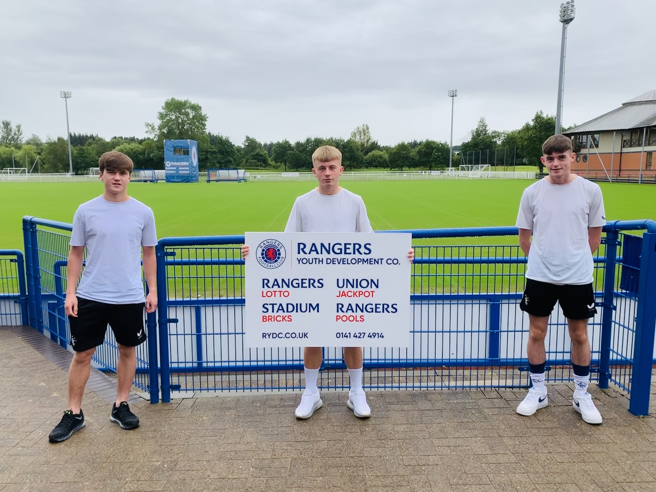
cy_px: 246
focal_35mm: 26
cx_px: 328
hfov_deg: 67.3
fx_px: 493
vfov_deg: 53.1
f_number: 1.8
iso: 25
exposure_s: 1/452
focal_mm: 4.25
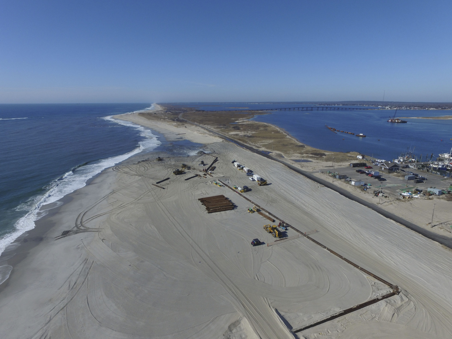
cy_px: 170
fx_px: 261
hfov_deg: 81.7
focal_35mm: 20
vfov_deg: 66.0
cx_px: 226
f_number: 2.8
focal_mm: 3.61
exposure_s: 1/2212
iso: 100
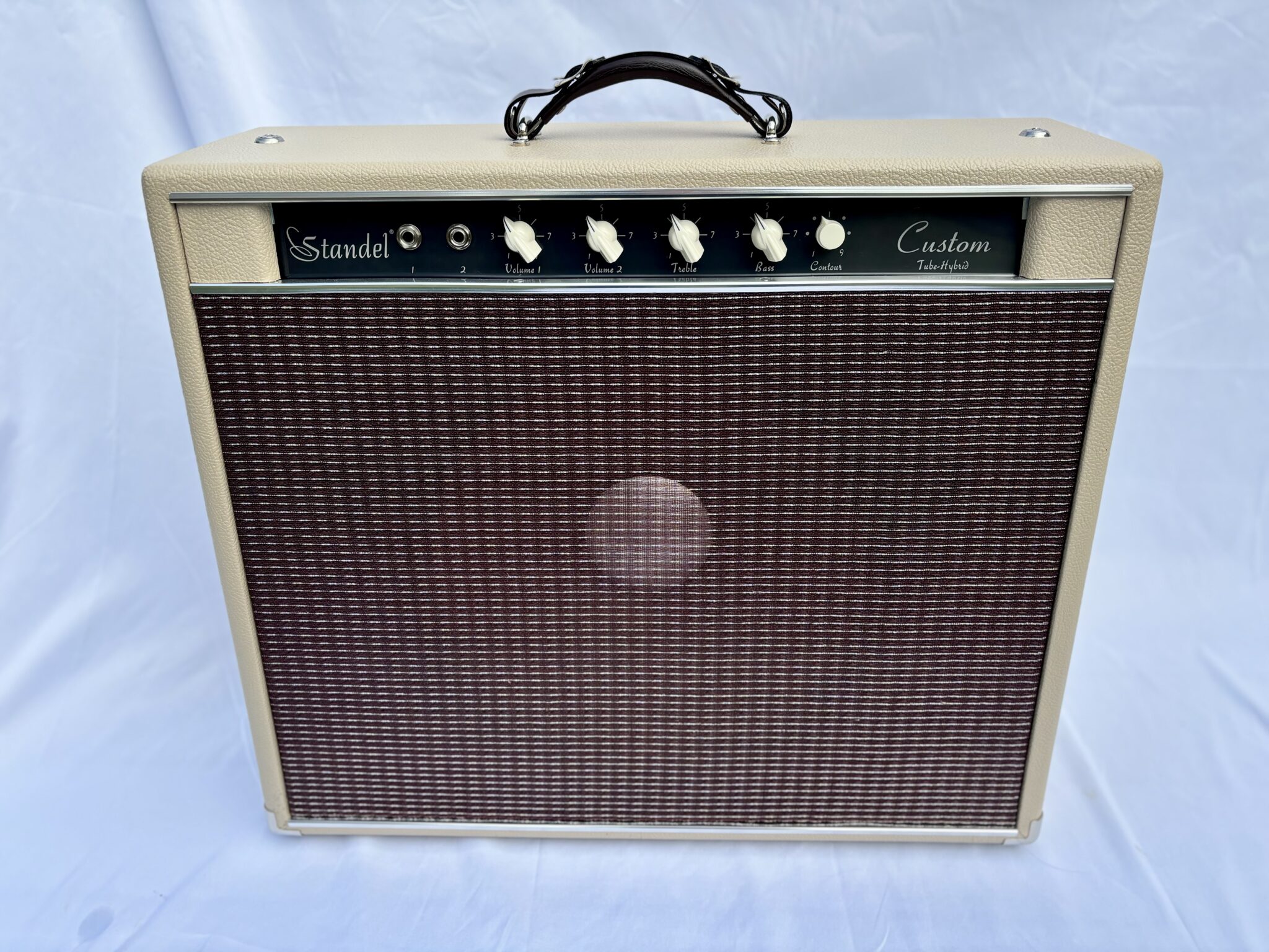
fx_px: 953
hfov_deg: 67.3
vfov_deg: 53.1
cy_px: 476
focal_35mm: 26
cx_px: 634
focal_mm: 5.96
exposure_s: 1/903
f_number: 1.6
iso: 50
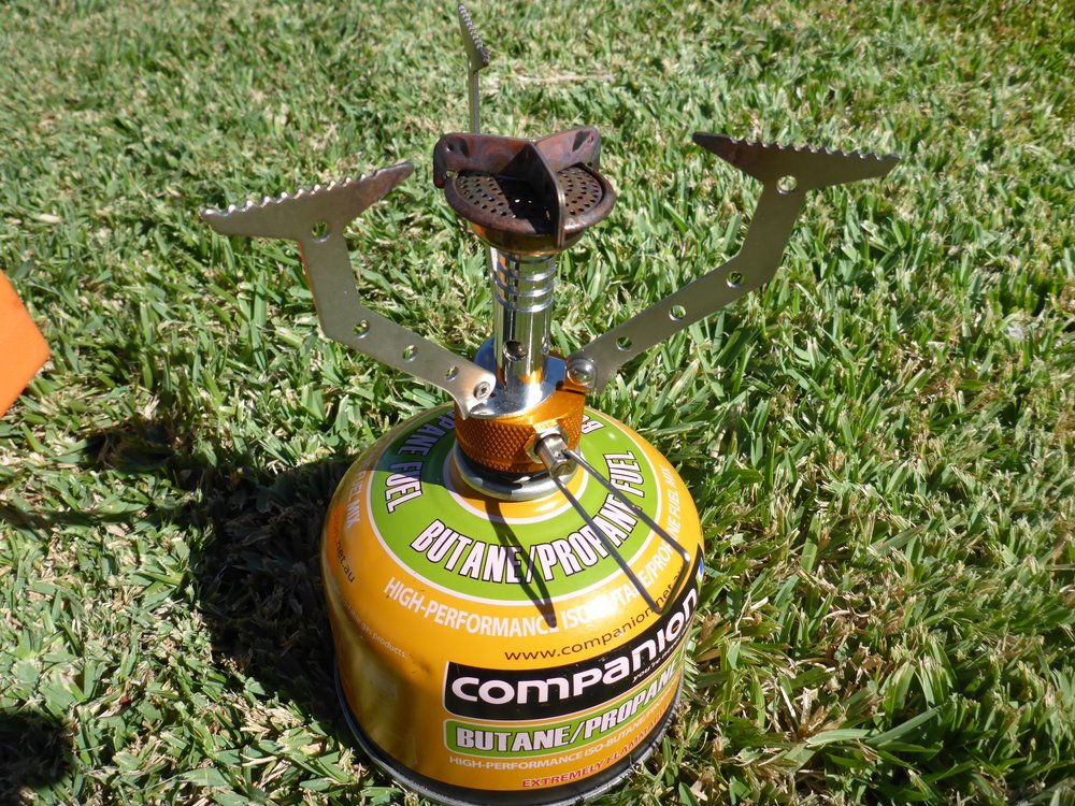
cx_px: 538
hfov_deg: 63.4
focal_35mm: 28
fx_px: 870
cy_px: 403
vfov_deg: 49.7
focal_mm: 4.9
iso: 100
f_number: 3.3
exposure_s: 1/1000
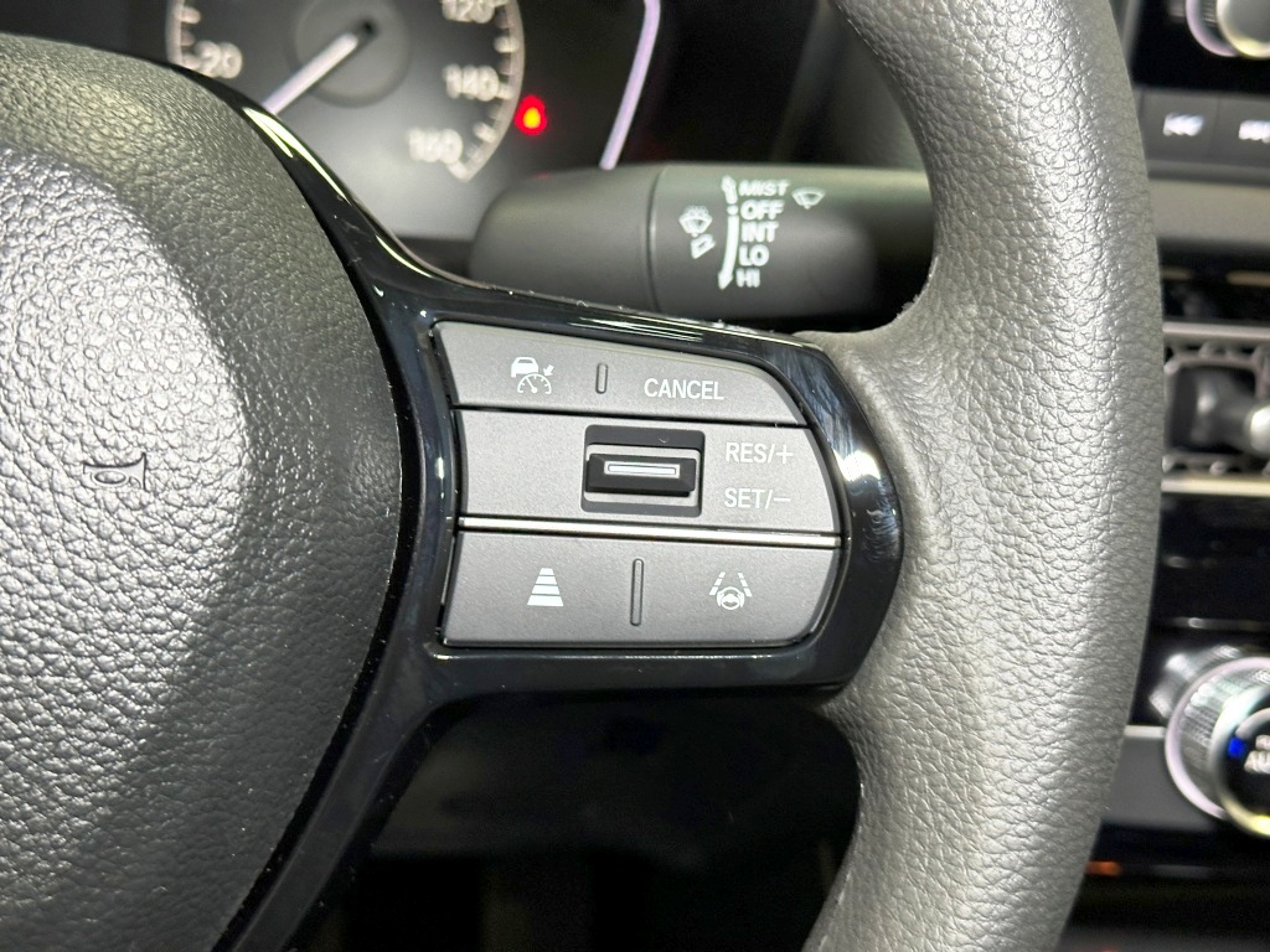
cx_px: 635
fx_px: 1761
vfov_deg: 30.3
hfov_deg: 39.7
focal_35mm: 48
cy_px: 476
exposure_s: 1/40
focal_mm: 6.86
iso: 400
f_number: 1.78
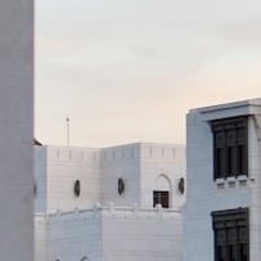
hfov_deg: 5.8
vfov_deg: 6.2
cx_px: 762
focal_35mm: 282
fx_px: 2403
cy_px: -34
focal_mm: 35
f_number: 4
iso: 125
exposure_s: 1/60
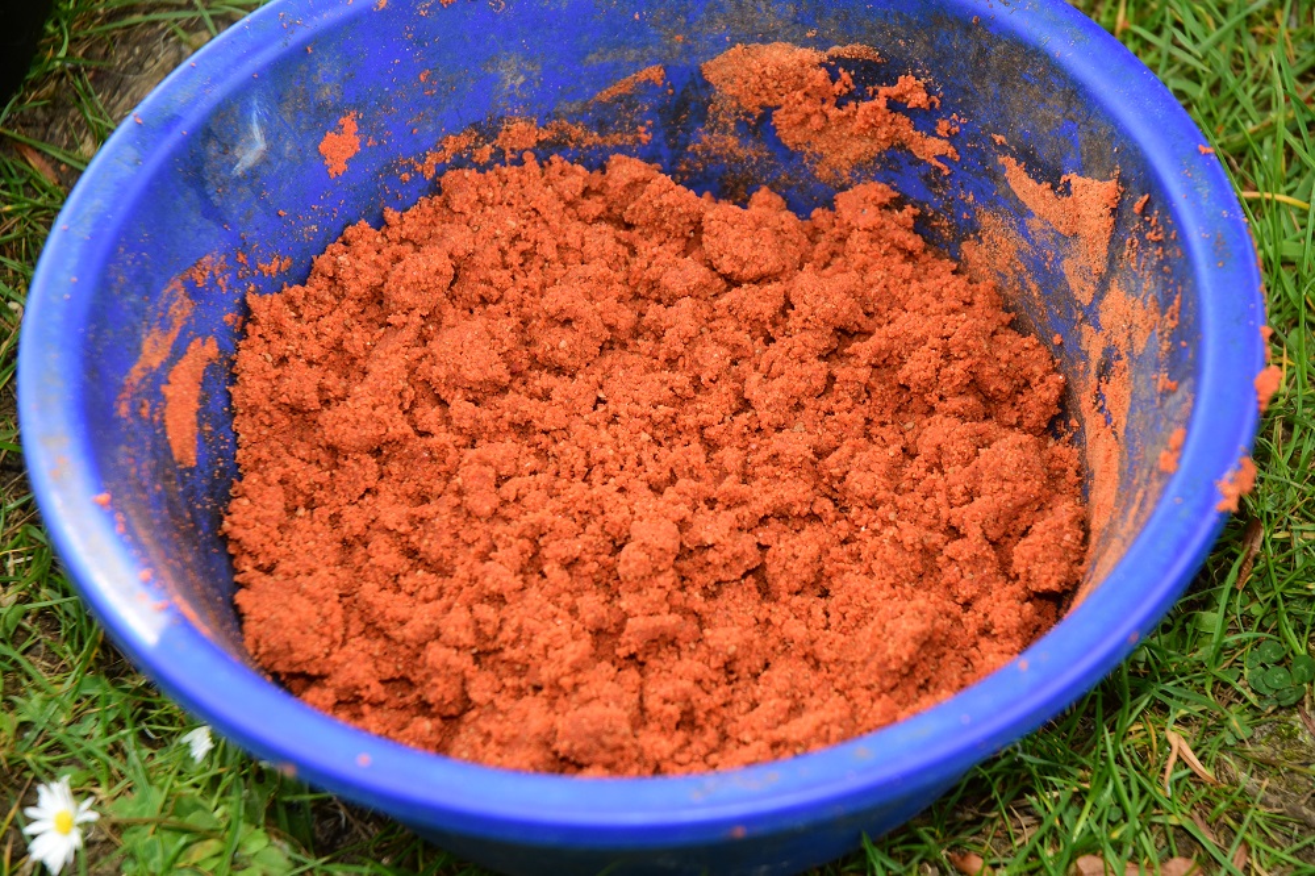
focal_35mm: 105
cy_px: 438
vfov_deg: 13.0
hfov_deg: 19.5
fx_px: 3834
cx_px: 658
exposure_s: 1/250
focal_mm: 70
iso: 320
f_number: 5
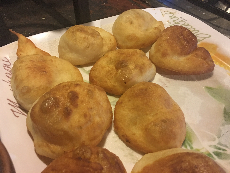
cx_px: 115
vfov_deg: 48.2
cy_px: 86
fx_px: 193
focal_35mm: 29
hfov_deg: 61.7
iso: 100
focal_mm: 4.15
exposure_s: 1/8
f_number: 2.2
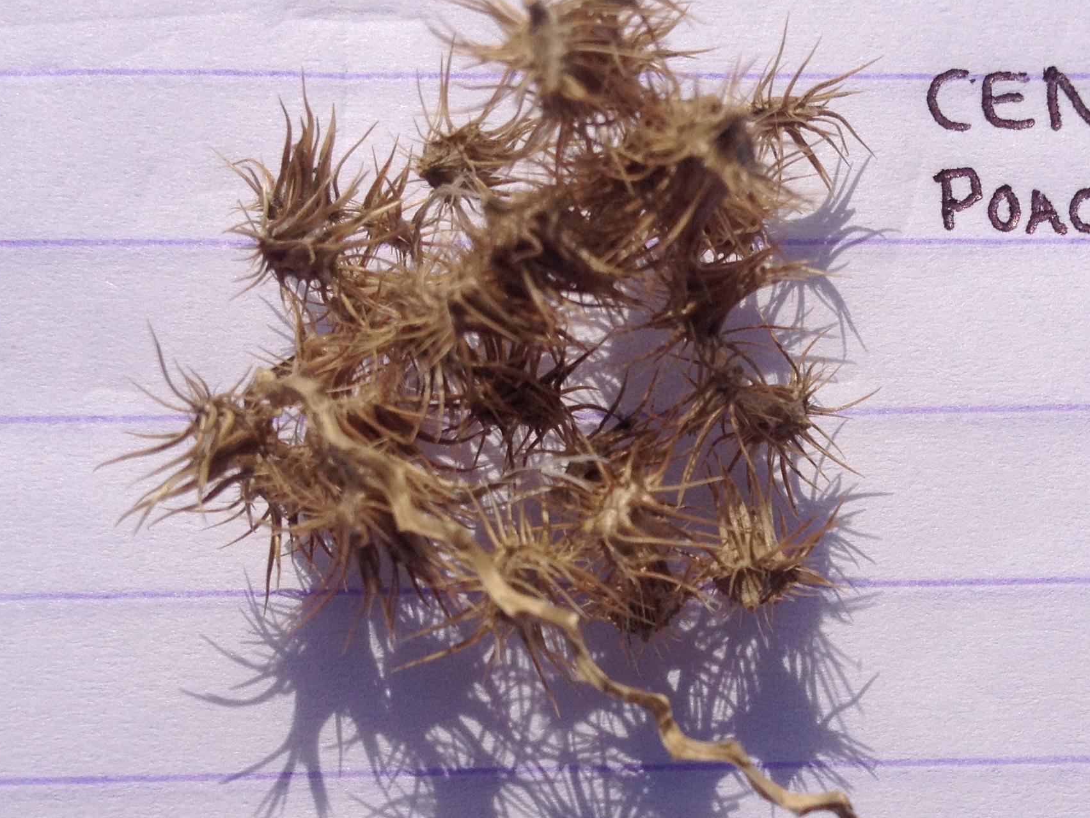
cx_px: 758
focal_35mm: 67
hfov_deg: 28.7
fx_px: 2110
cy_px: 613
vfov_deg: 21.7
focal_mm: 4.28
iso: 64
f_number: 2.4
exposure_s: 1/5525
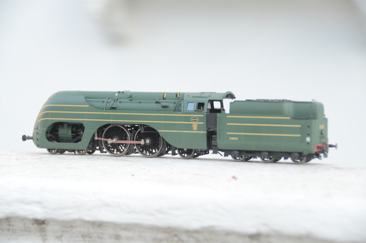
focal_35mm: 123
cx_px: 183
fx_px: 1248
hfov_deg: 16.7
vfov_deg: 11.1
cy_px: 122
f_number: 5
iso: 800
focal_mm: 82
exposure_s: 1/200
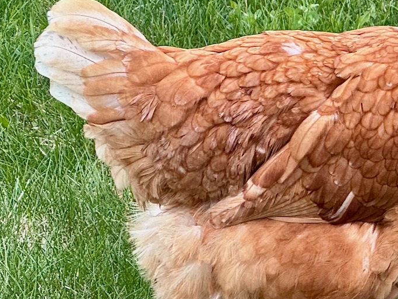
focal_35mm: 145
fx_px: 1667
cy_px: 179
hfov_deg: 13.5
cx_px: 351
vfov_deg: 10.2
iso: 40
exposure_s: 1/99
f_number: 2.8
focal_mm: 9
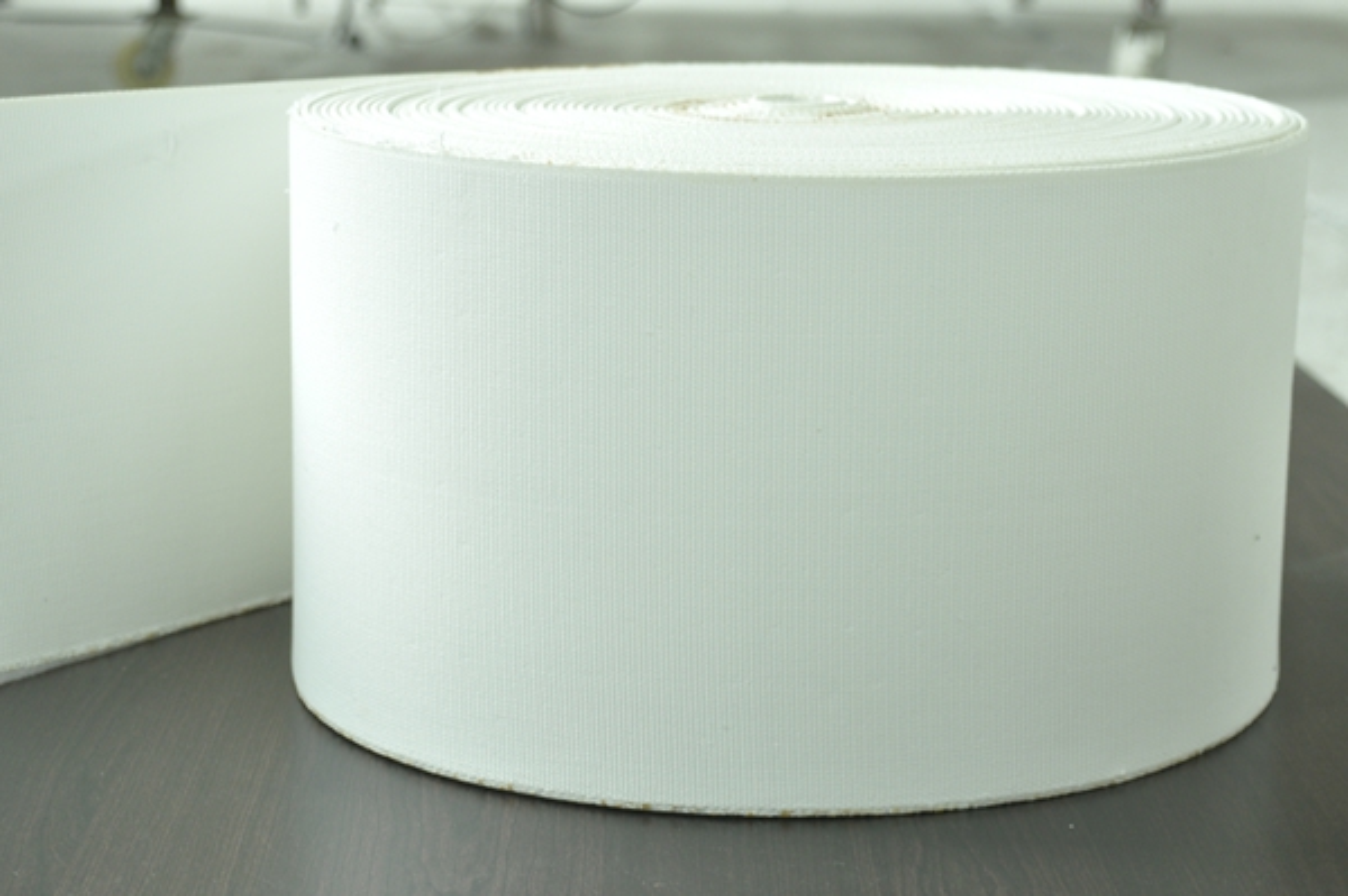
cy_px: 448
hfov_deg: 27.0
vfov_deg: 18.2
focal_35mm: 75
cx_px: 674
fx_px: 2806
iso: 800
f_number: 4
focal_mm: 50
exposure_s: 1/40
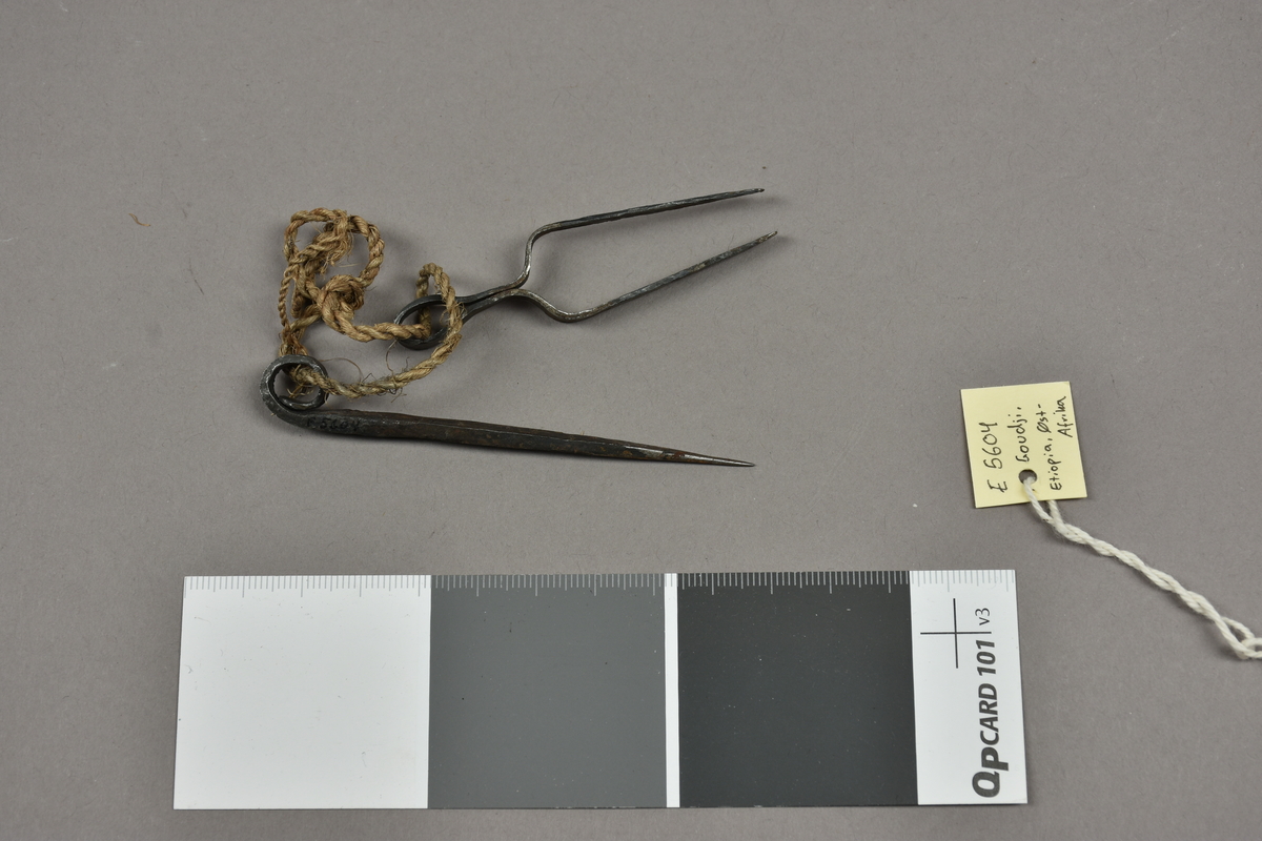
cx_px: 631
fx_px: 2524
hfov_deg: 28.1
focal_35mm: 72
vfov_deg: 18.9
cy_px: 420
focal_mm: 48
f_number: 8
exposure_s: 1/13
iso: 100
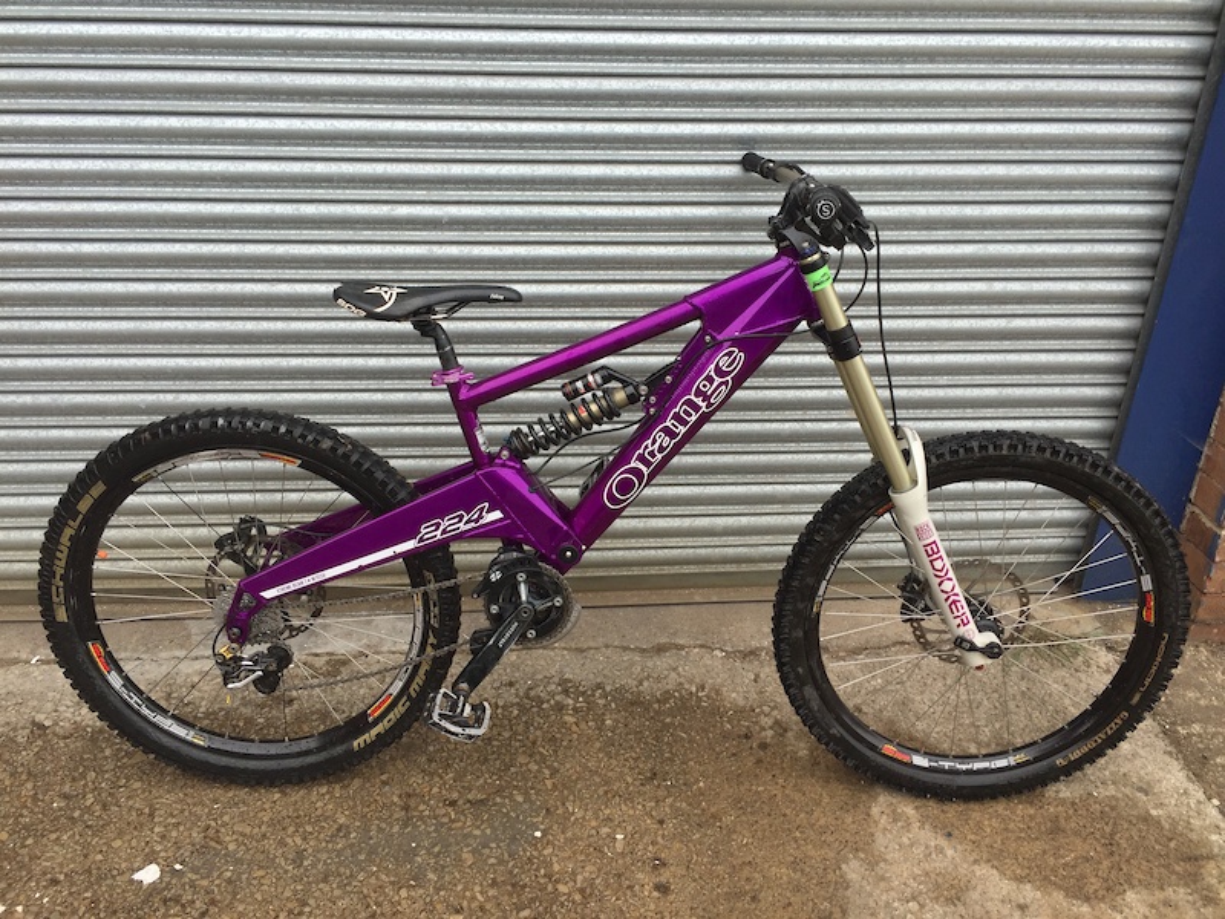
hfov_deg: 61.7
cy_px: 460
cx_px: 612
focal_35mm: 29
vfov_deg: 48.2
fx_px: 1026
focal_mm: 4.15
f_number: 2.2
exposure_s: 1/482
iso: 32
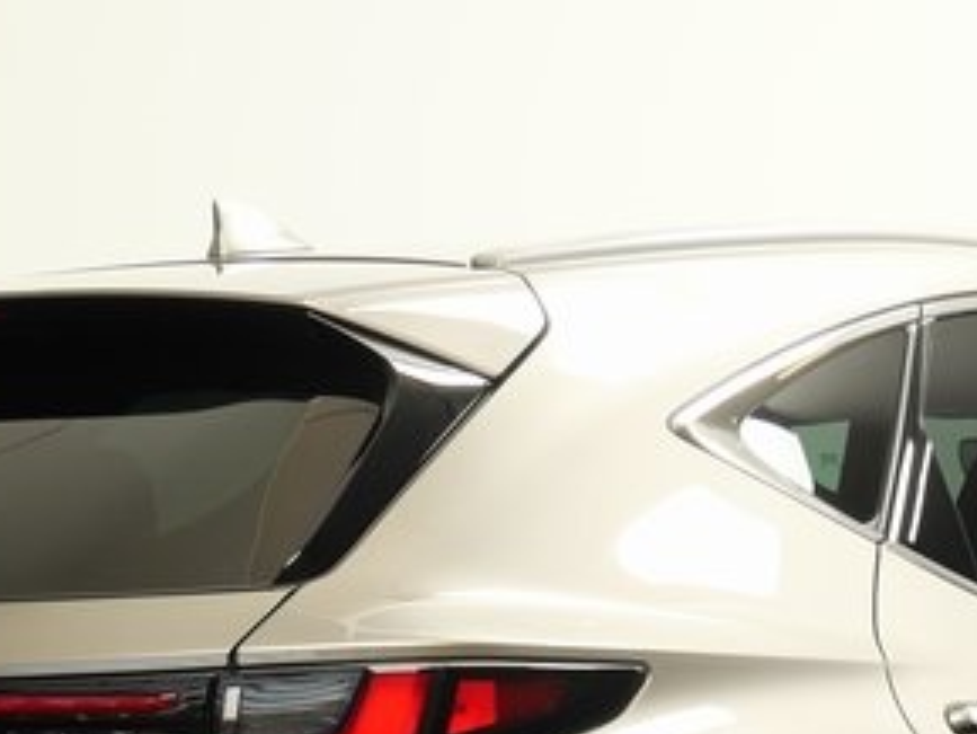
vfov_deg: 8.9
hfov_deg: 12.1
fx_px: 4602
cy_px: 1133
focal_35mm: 163
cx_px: 548
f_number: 5.6
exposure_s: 1/200
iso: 250
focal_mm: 23
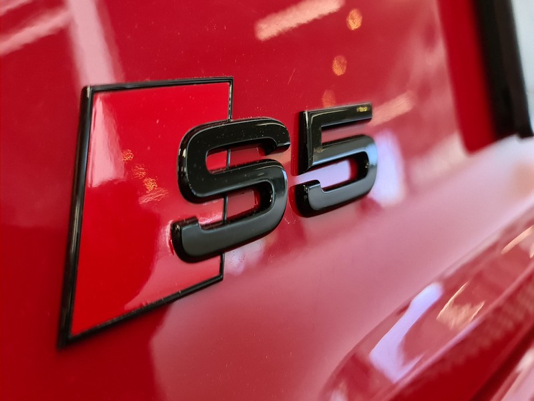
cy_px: 200
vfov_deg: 54.9
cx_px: 267
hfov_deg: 69.4
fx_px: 386
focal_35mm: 25
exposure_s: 1/100
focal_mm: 7
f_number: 1.8
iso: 1000
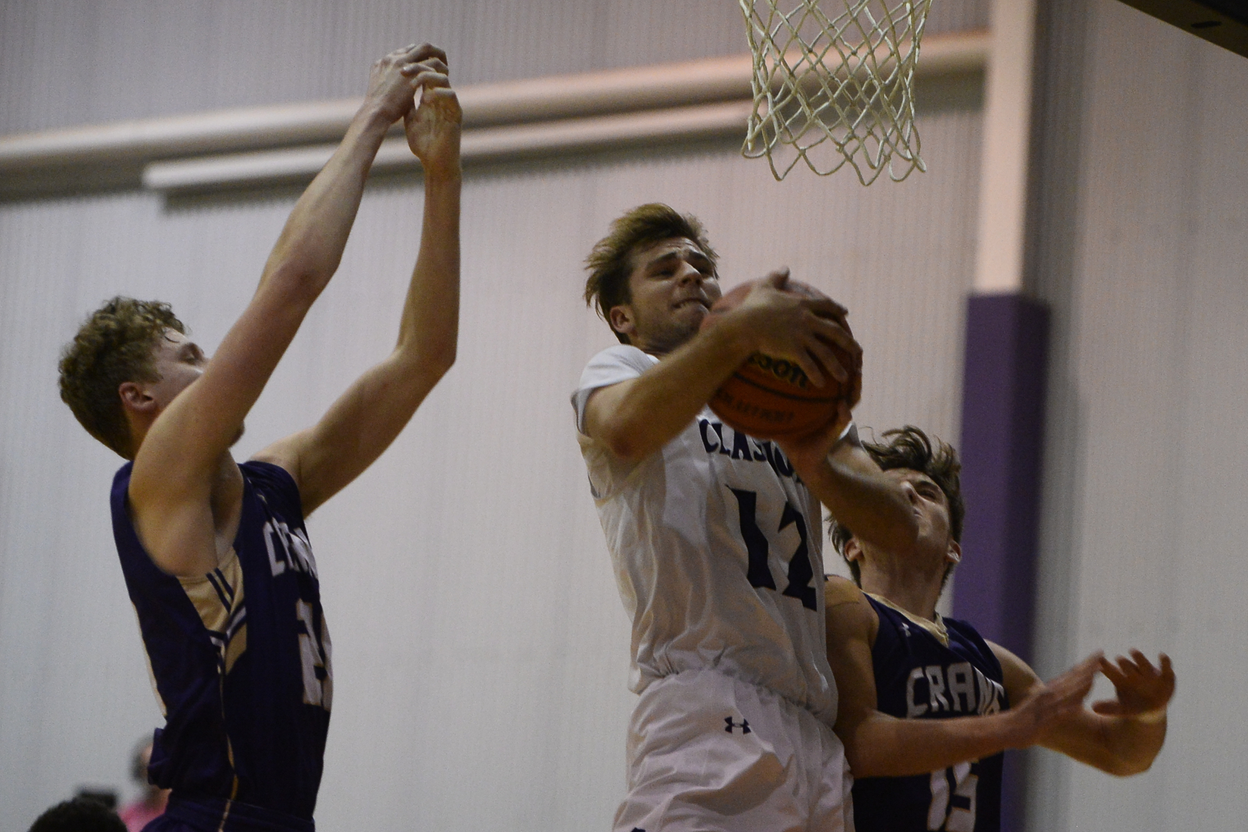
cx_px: 624
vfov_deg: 11.4
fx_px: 4159
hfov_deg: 17.1
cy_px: 416
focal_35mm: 120
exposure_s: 1/500
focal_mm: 120
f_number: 2.8
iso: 6400
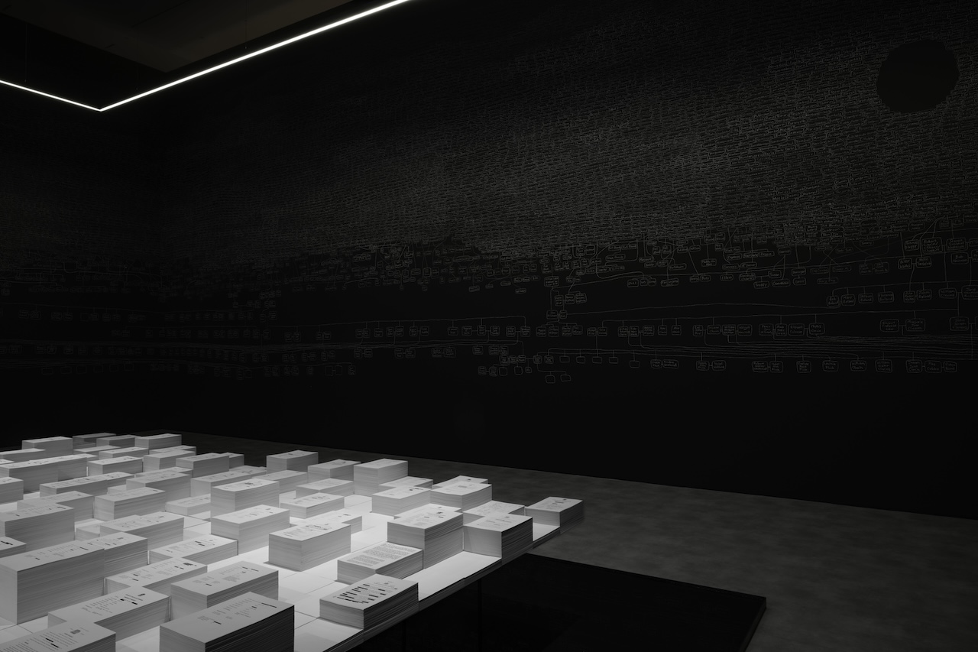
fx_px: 652
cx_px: 489
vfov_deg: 53.1
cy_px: 326
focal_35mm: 24
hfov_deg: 73.8
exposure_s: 20
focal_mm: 24
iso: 100
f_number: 14
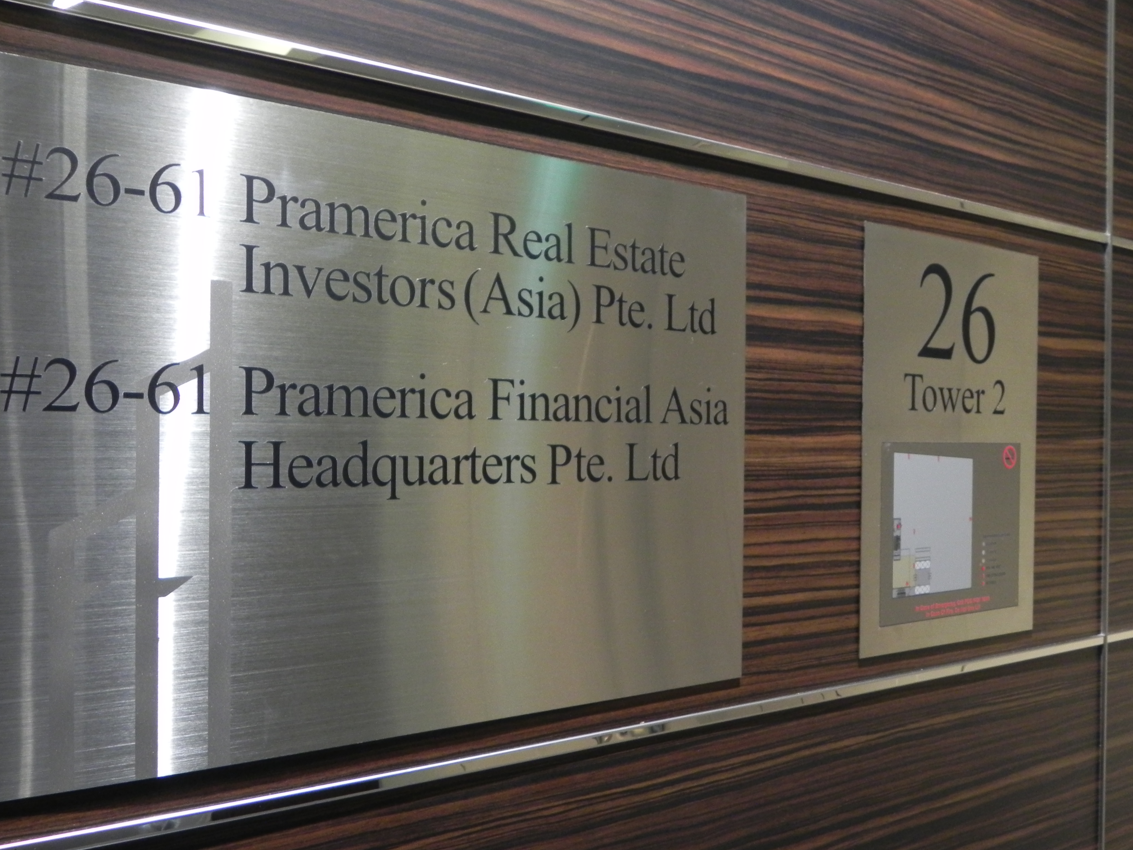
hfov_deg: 56.8
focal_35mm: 32
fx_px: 1047
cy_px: 437
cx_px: 542
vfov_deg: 44.2
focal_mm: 5.2
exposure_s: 1/14.5
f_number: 2.8
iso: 400
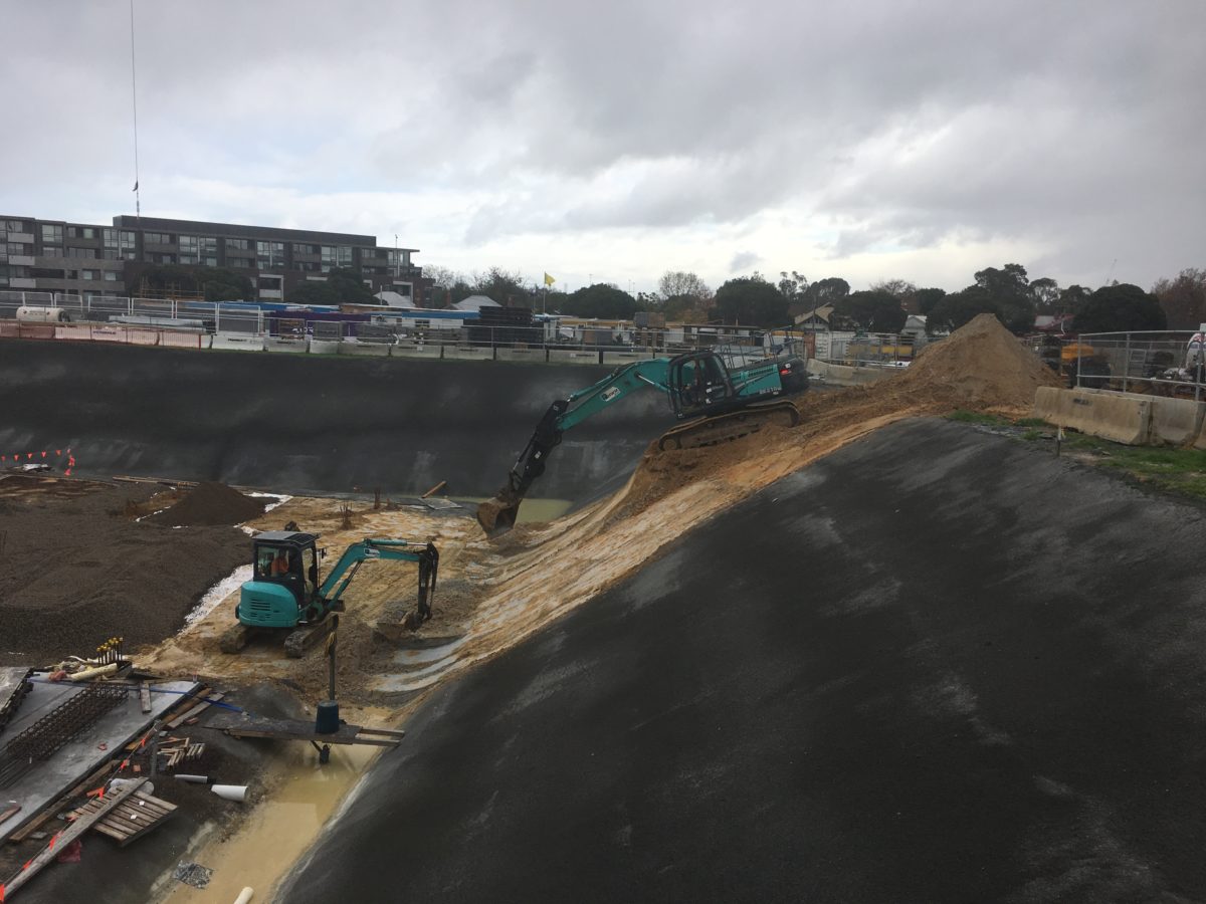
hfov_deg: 61.7
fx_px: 1010
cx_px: 603
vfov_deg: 48.2
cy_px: 452
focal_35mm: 29
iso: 25
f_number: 2.2
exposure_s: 1/739
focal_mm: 4.15
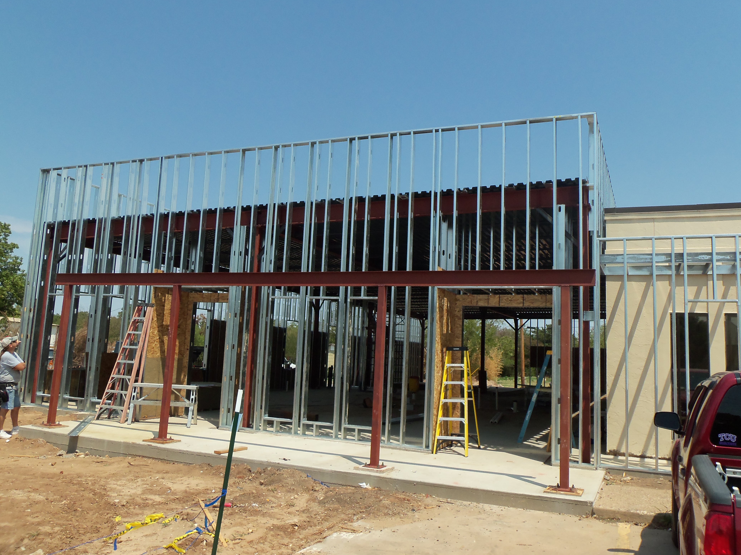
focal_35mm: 30
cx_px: 360
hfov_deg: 60.0
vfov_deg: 46.8
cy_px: 271
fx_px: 642
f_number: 8.6
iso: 80
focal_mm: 5.2
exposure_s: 1/200
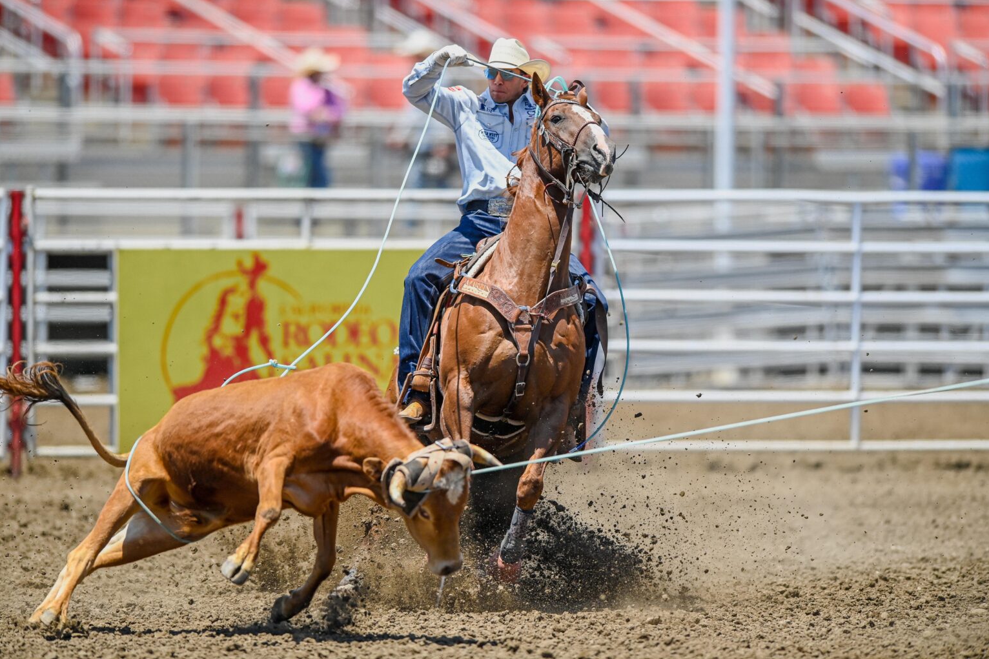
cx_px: 494
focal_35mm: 401
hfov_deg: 5.1
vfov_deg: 3.4
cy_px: 329
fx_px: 11014
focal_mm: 400
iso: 500
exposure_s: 1/6400
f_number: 3.2
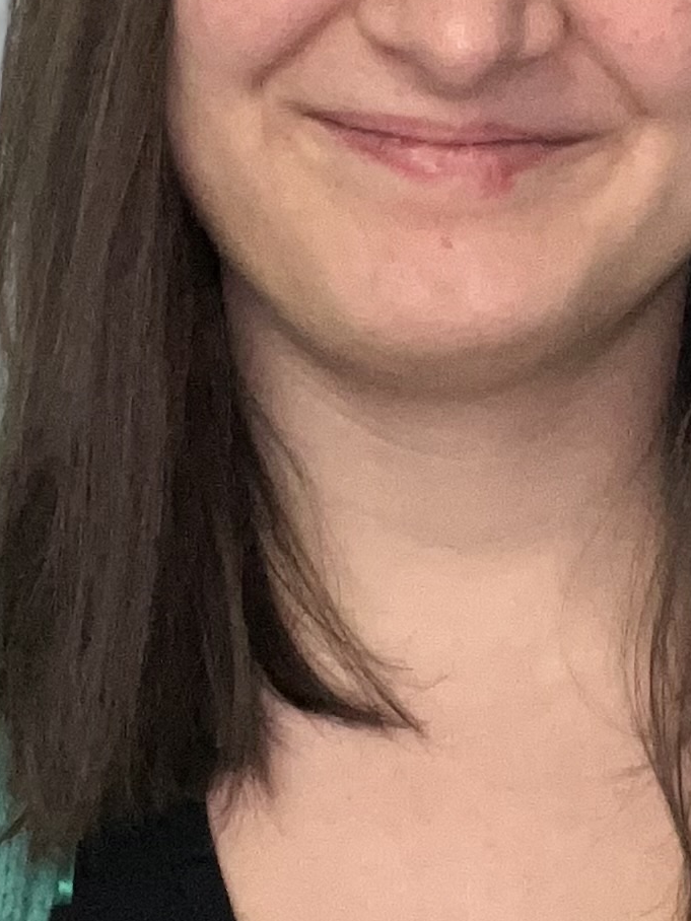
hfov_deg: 14.5
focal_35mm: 102
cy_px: 368
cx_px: 472
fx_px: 2715
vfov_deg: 19.2
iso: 400
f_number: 2.2
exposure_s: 1/30
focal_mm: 2.71
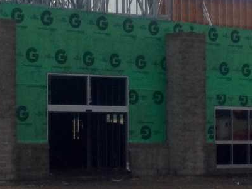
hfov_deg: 11.0
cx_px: 152
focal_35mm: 179
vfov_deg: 8.3
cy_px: 115
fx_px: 1303
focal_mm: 4.28
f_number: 2.4
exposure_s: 1/1381
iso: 50
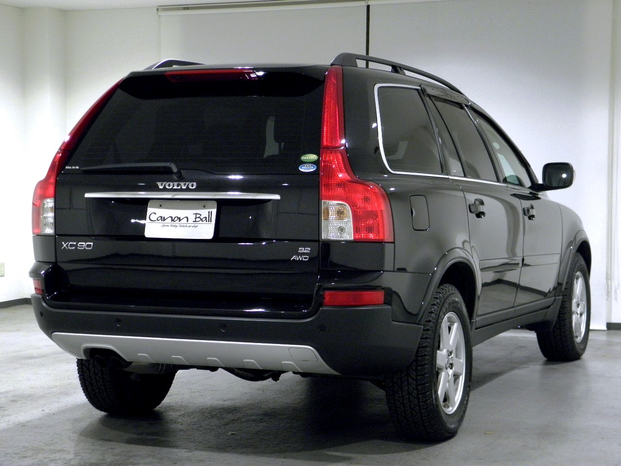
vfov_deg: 21.6
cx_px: 310
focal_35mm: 68
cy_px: 233
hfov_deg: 28.6
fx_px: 1220
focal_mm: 12.2
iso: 250
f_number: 4.3
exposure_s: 1/8
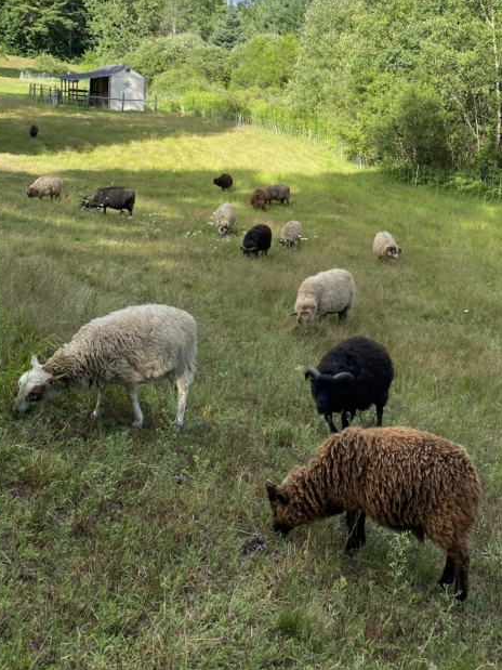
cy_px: 186
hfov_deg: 33.2
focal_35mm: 43
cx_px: 348
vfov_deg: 42.8
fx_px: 832
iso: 32
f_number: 1.8
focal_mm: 4.25
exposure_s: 1/1316
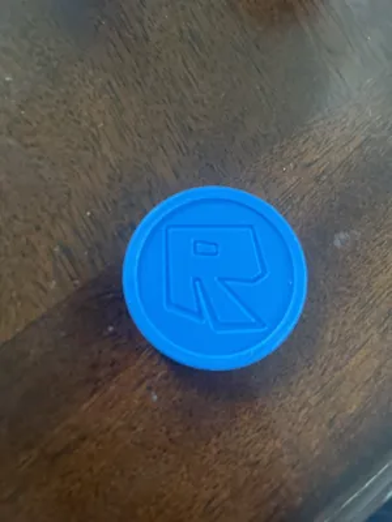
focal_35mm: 26
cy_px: 261
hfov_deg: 53.1
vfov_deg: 67.3
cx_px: 196
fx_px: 393
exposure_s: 1/47
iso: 500
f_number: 1.6
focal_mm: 5.1
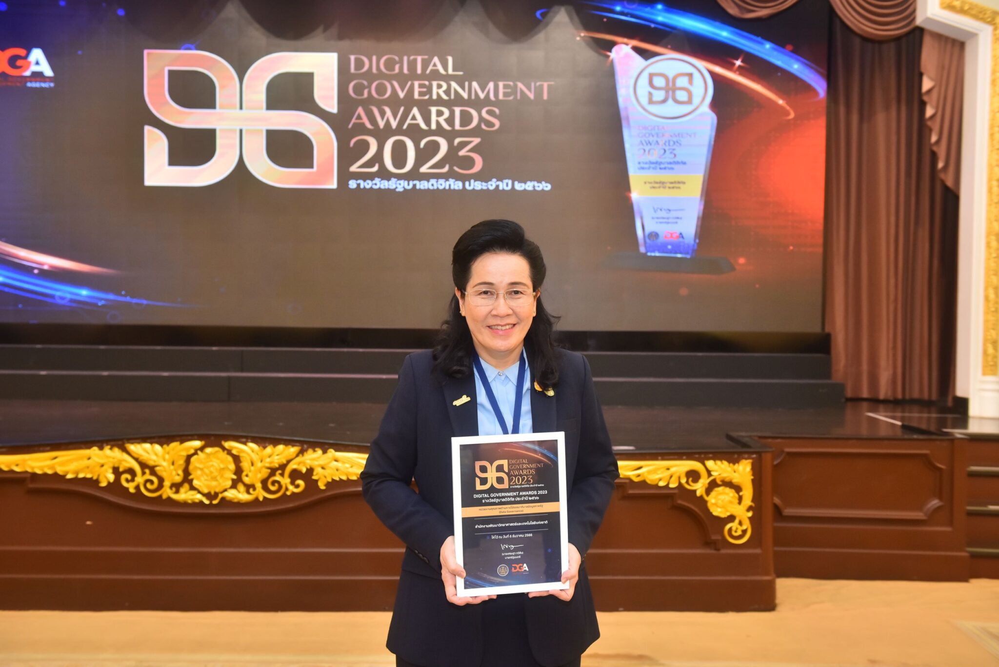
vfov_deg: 31.9
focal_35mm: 42
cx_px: 500
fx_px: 1166
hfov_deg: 46.4
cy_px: 334
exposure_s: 1/200
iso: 1000
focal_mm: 42
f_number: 5
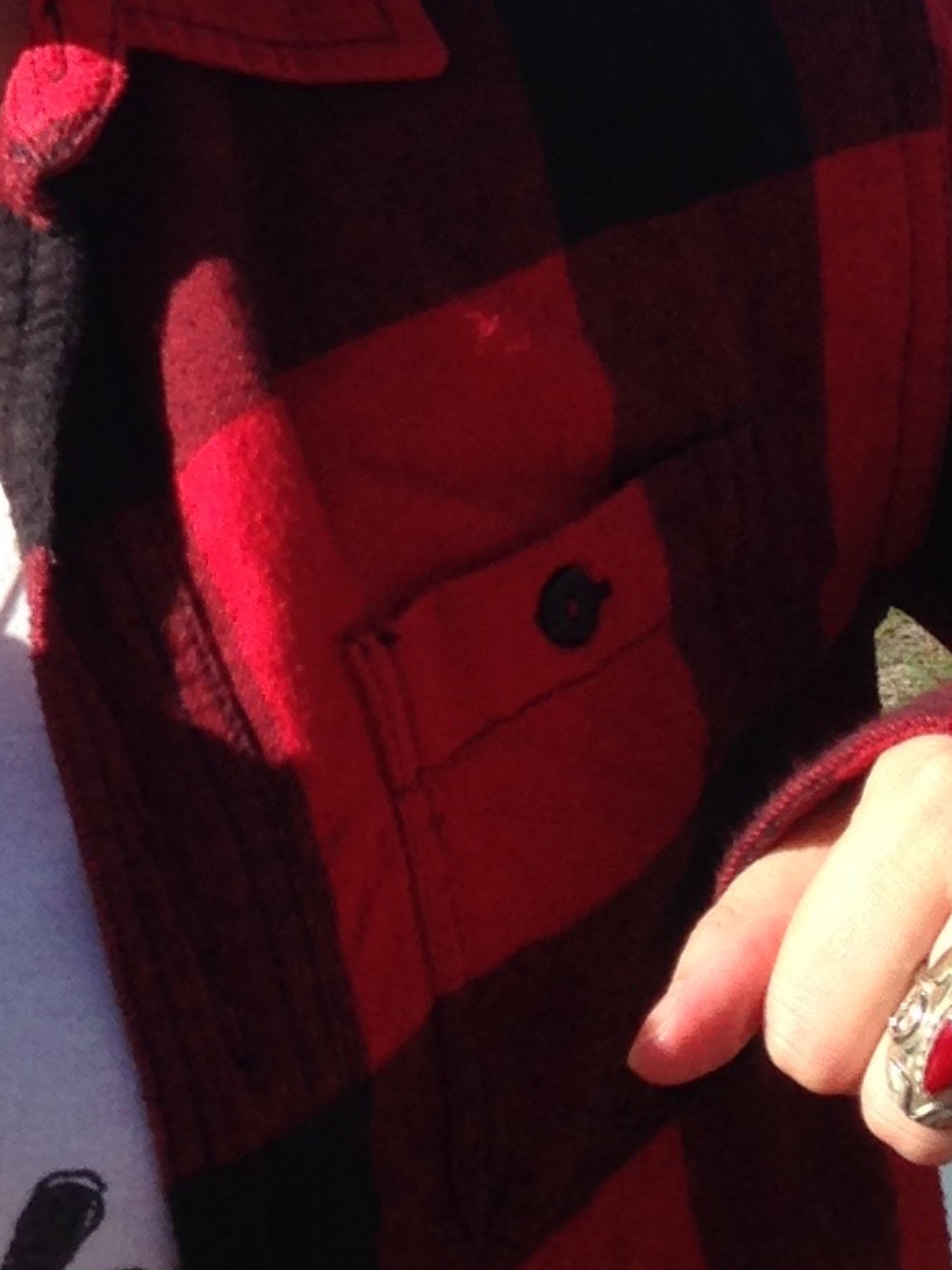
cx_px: -326
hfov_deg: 10.4
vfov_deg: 13.6
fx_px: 5098
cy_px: -439
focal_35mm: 139
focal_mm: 4.12
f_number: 2.4
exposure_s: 1/1391
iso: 50
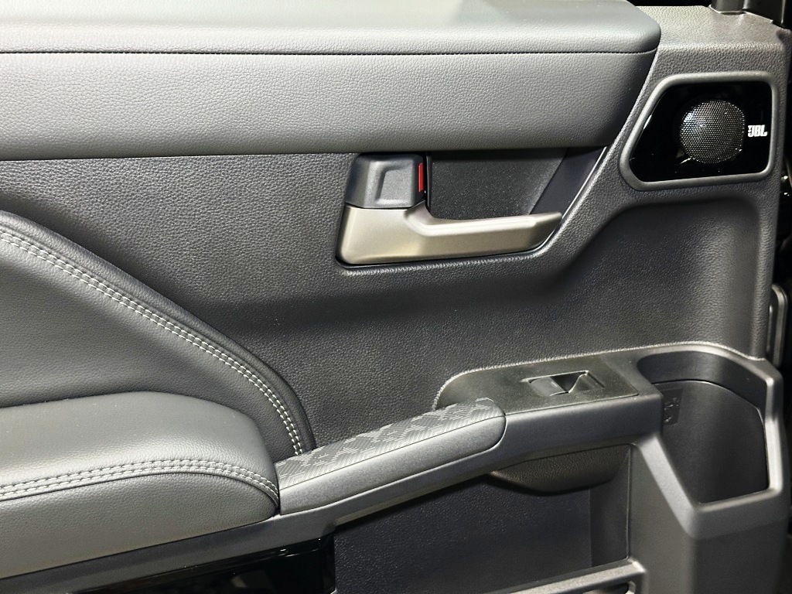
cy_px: 297
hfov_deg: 39.7
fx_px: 1098
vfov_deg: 30.3
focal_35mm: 48
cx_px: 396
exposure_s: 1/24
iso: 640
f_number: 1.78
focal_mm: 6.86
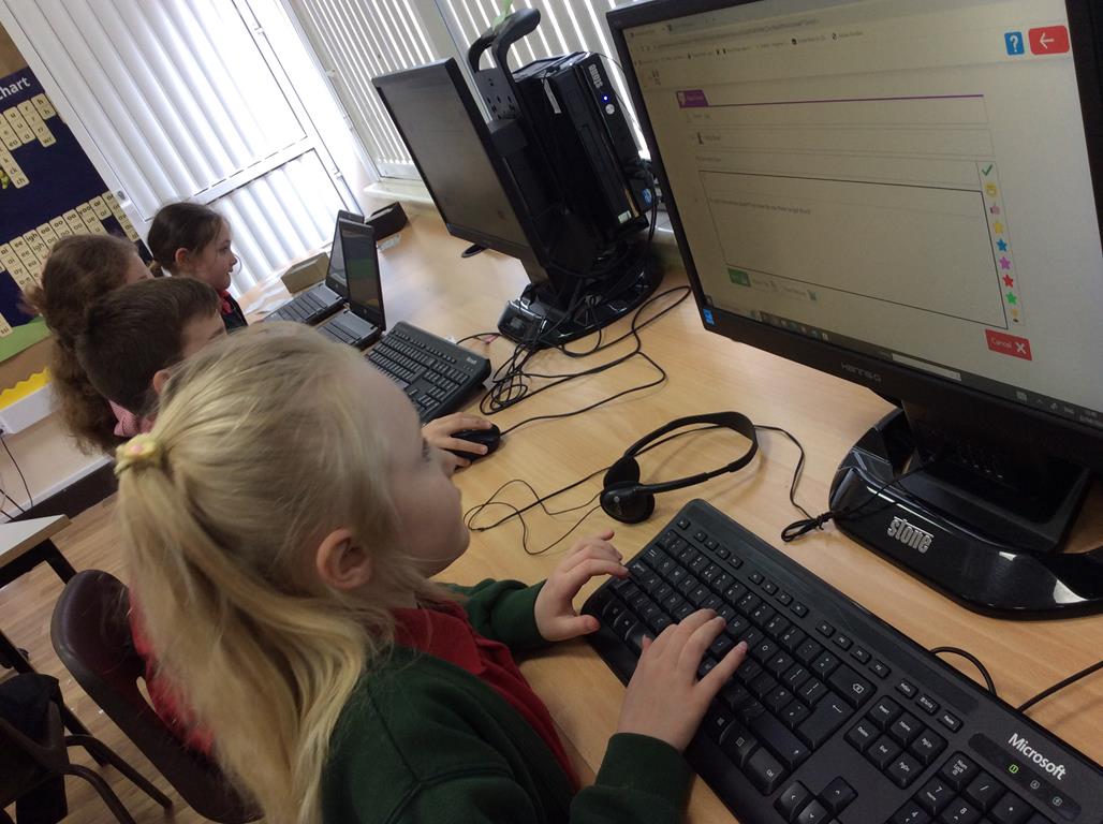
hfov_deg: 56.9
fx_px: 1018
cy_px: 412
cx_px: 552
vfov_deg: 44.1
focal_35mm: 32
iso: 40
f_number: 2.4
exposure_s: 1/25
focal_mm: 3.3
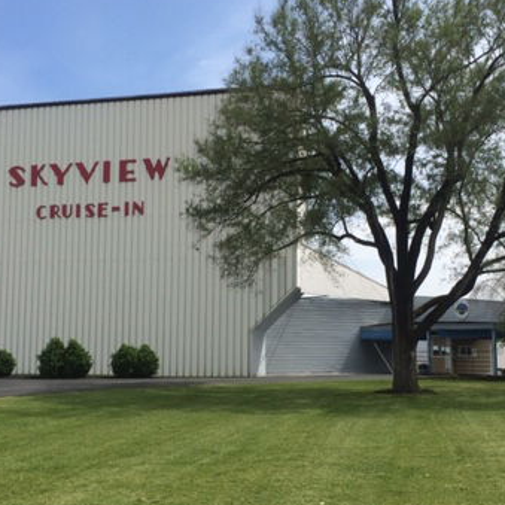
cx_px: 290
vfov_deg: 34.0
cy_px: 265
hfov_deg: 34.0
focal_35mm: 50
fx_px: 825
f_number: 2.2
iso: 40
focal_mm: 4.12
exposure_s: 1/2564
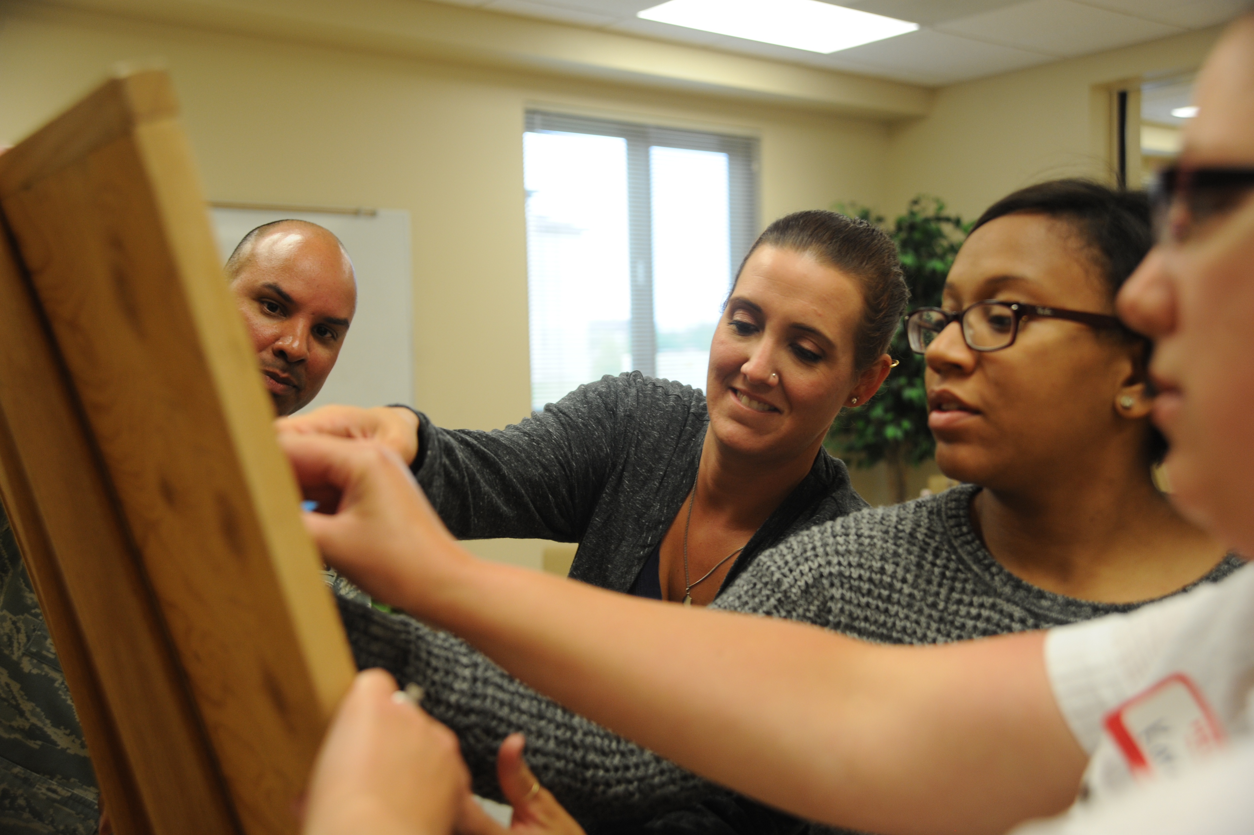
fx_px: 1323
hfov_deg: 50.7
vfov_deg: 35.0
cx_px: 627
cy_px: 418
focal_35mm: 38
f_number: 3.5
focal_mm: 38
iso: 1000
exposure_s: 1/125
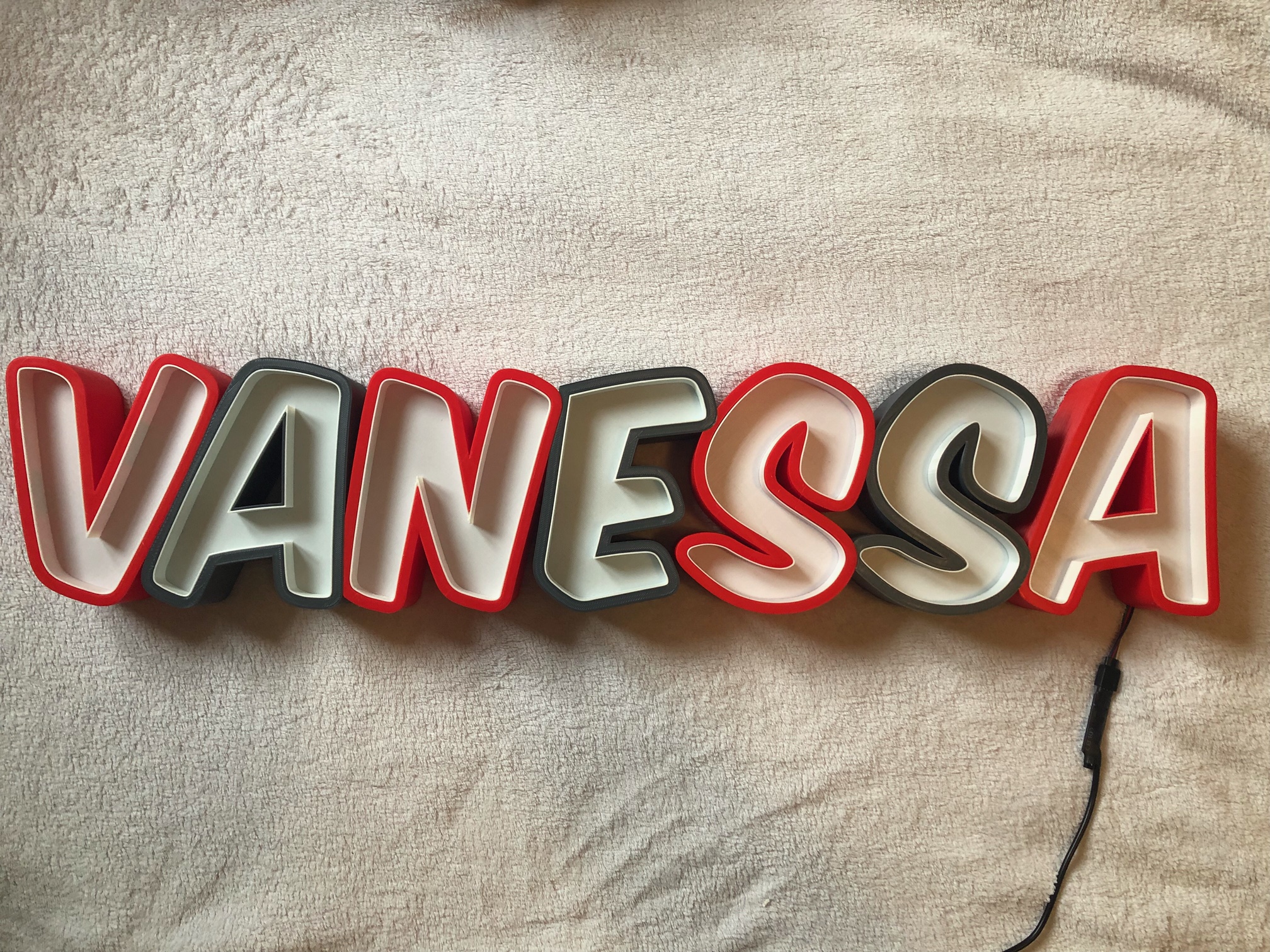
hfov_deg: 63.4
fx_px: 1027
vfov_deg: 49.7
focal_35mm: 28
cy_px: 476
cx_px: 635
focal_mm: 3.99
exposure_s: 1/20
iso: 40
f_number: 1.8
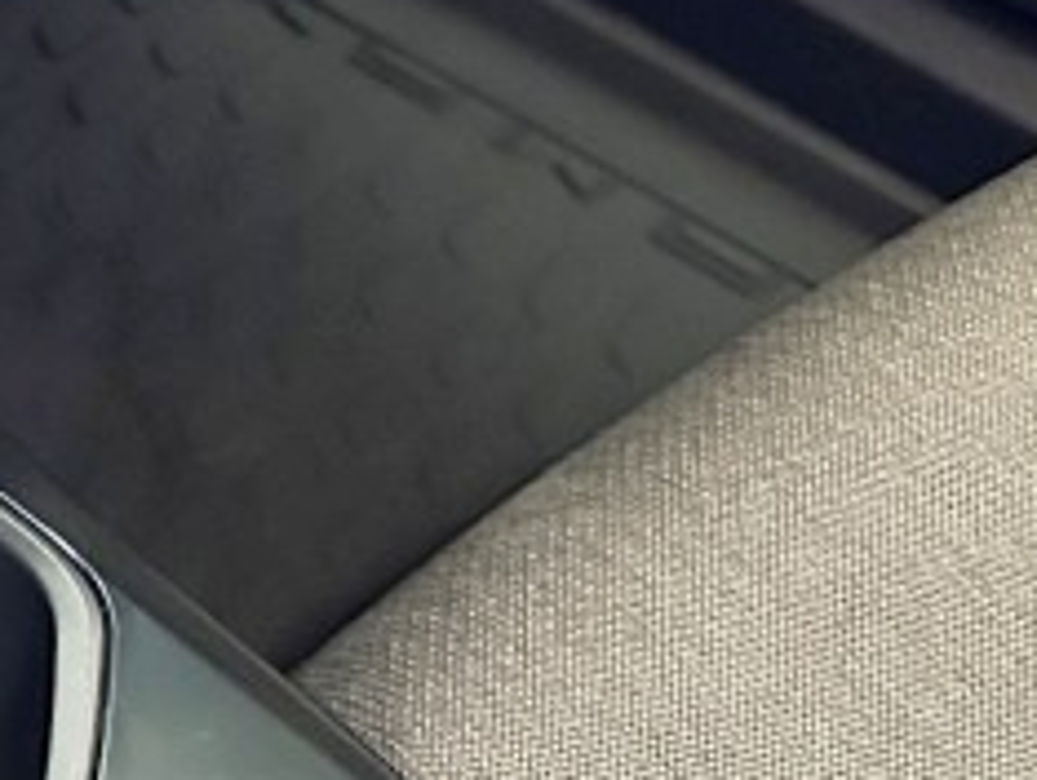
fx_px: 3149
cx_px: -891
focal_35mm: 105
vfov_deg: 12.7
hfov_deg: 15.7
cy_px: -660
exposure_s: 1/40
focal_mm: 6.86
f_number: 1.78
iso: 1000
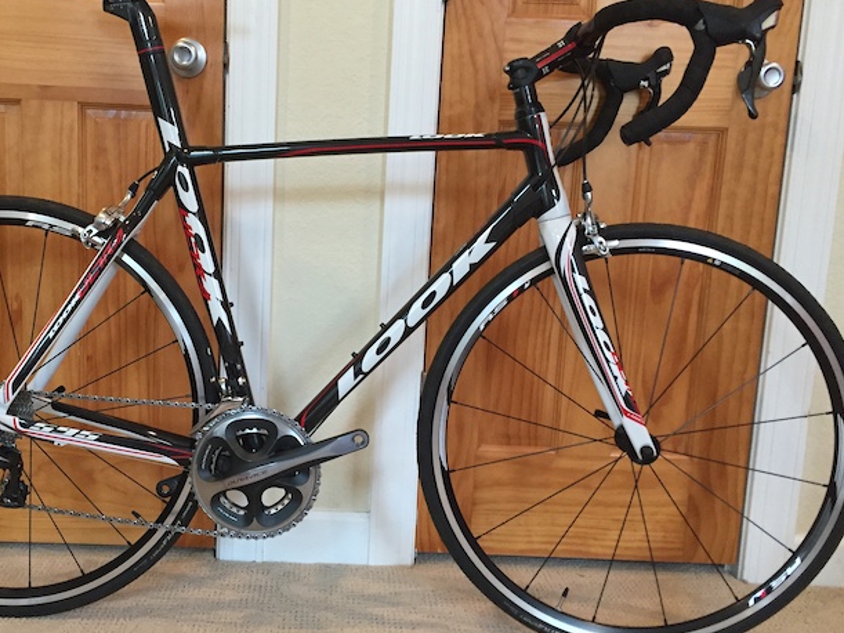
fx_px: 926
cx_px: 337
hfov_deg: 48.7
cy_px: 314
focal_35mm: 38
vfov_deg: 37.7
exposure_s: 1/30
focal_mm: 4.15
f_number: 2.2
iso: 160
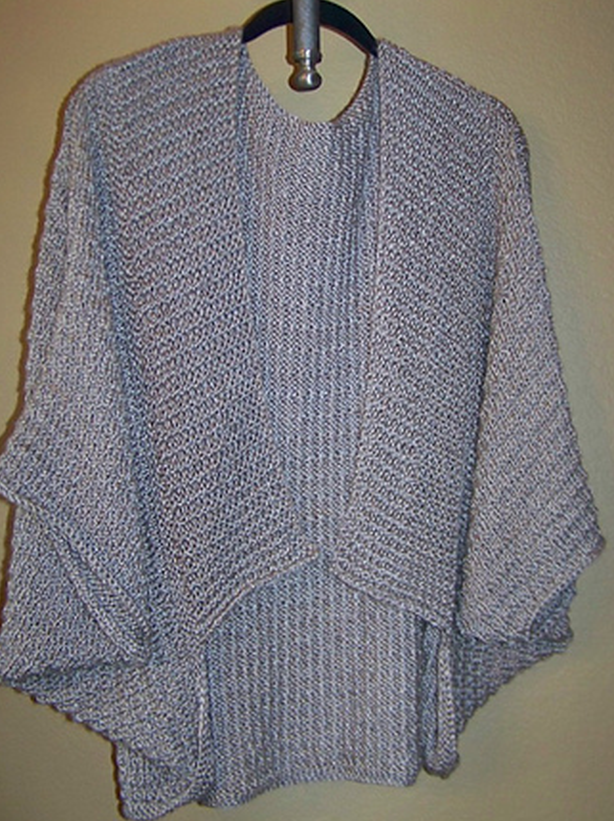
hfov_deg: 34.3
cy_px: 373
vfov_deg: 44.8
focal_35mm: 42
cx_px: 318
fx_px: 995
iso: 200
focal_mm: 5.85
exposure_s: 1/30
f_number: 2.8
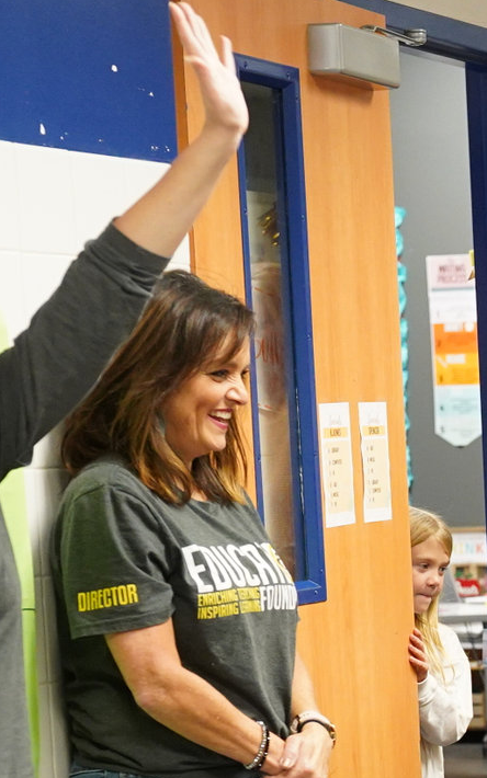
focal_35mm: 149
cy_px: 776
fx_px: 3163
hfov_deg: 8.3
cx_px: 1035
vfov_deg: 13.8
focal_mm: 40
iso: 2500
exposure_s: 1/200
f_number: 2.8
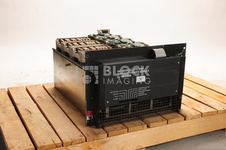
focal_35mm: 50
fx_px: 314
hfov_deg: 39.6
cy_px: 75
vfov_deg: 26.9
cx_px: 113
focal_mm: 50
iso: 320
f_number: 13
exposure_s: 1/160
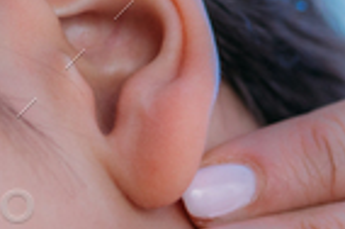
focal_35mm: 437
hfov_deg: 4.7
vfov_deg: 3.1
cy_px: 318
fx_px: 4179
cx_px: 282
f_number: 4
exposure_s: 1/200
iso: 160
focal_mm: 105
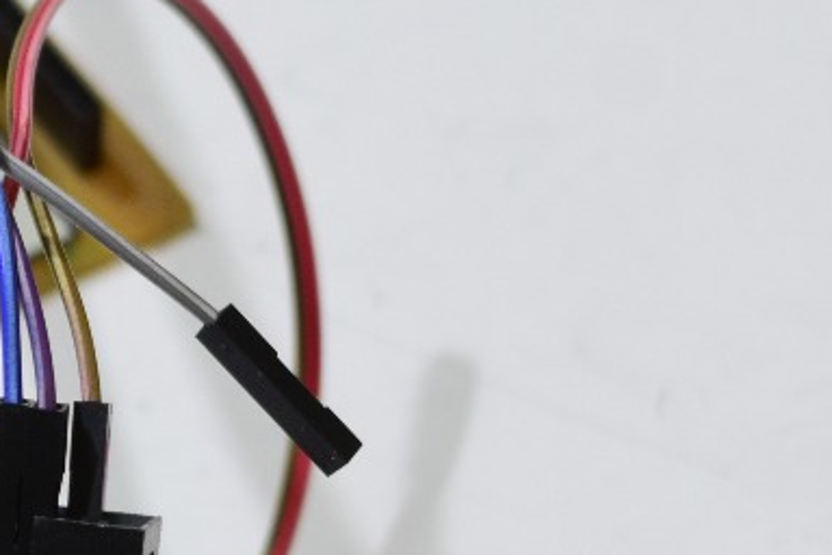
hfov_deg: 5.9
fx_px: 8045
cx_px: -128
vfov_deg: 3.9
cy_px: 529
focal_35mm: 348
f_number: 5.6
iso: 400
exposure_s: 1/50
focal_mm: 55
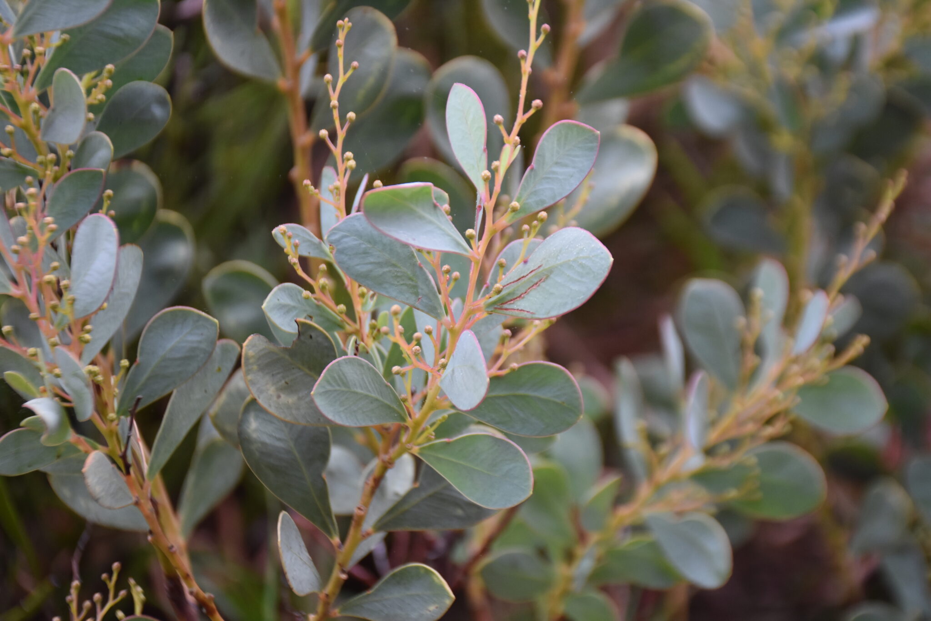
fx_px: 2560
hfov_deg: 20.6
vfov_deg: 13.8
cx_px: 466
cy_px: 310
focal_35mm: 99
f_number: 5.3
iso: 800
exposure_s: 1/125
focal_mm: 66
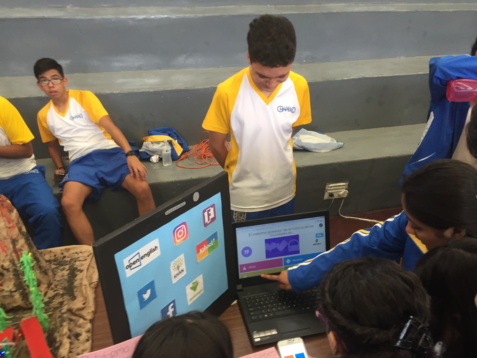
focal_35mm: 29
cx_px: 238
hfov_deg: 61.7
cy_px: 179
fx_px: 400
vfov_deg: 48.2
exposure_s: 1/30
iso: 100
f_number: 2.2
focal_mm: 4.15
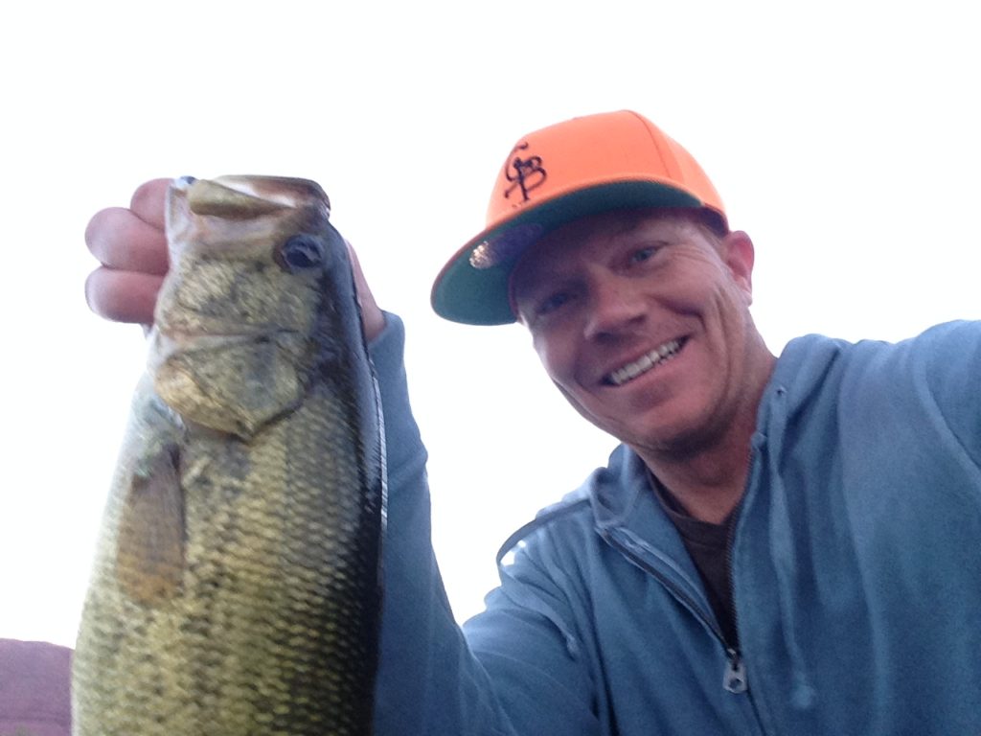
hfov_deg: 55.4
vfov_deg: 42.9
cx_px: 490
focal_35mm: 33
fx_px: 935
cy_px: 368
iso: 100
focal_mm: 2.15
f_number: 2.4
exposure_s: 1/30
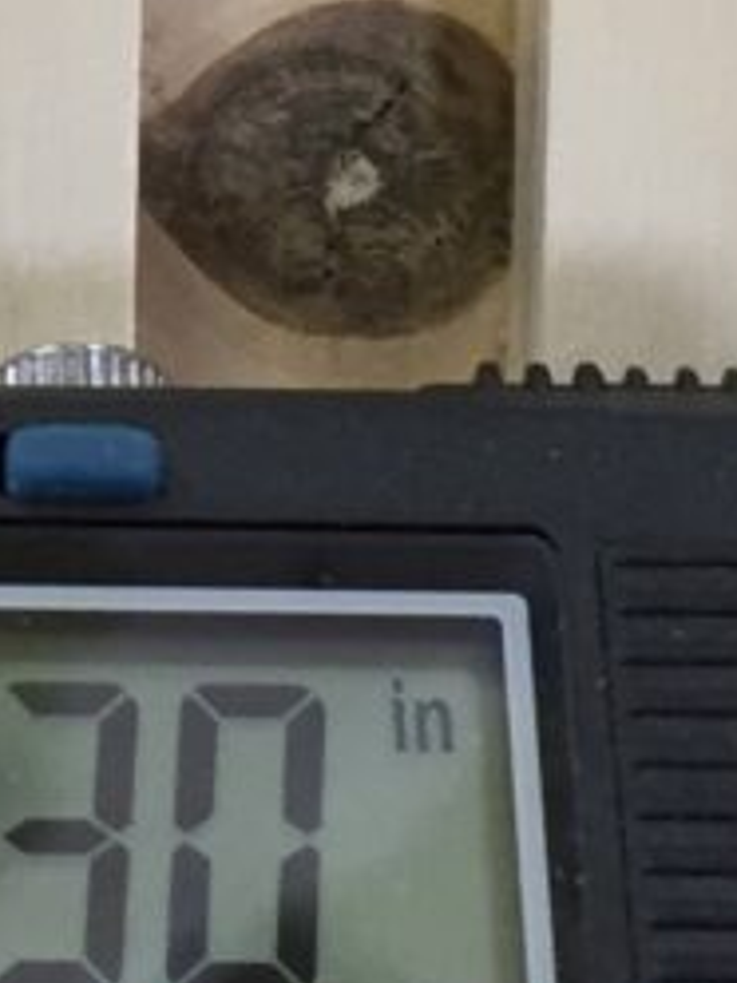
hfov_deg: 7.8
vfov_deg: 10.4
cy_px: -99
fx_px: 5308
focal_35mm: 187
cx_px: -262
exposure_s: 1/33
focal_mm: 4.15
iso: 125
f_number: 2.2
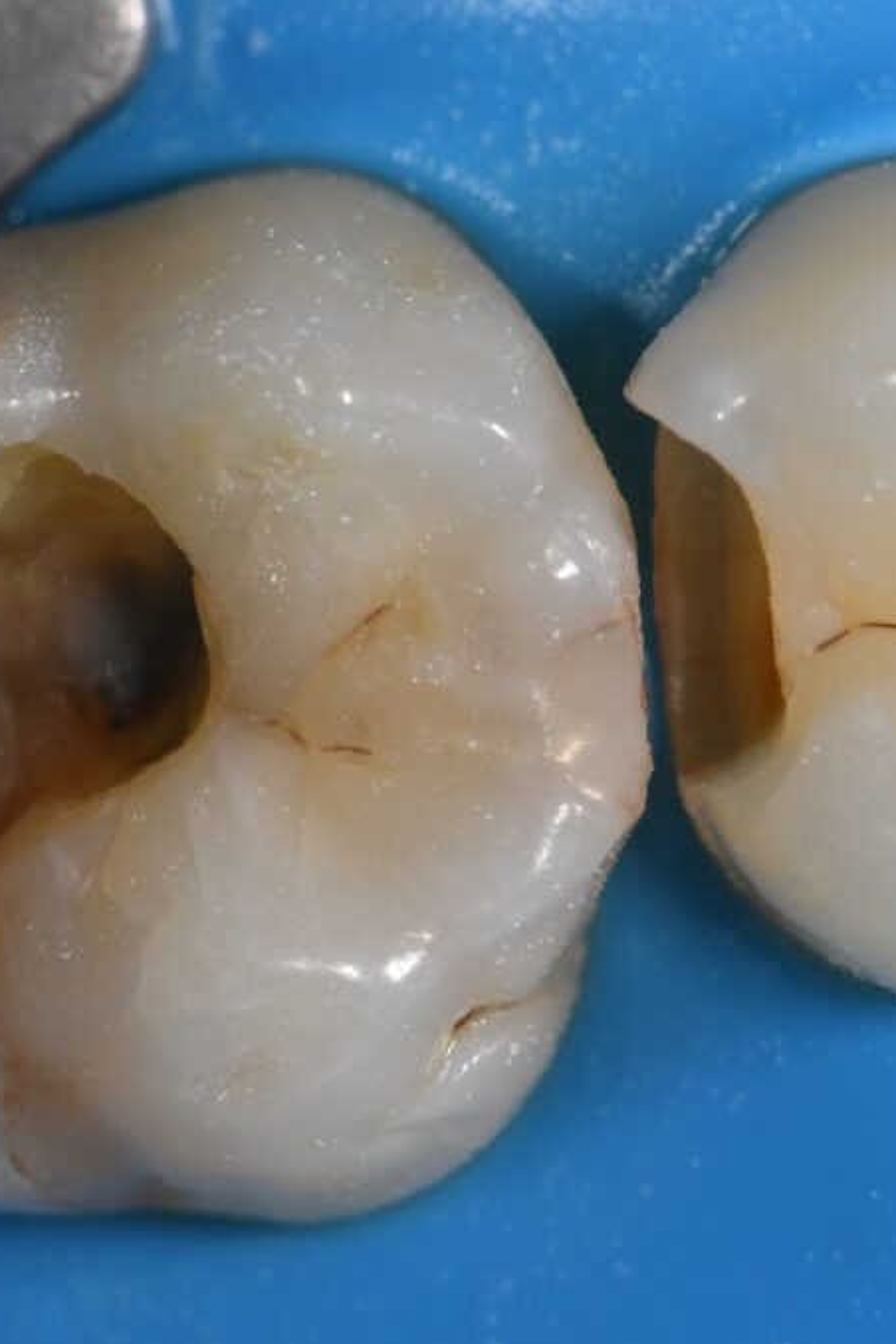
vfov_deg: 8.7
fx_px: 8847
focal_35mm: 237
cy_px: 670
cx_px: 543
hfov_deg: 5.8
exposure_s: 1/160
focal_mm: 105
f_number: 32
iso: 200
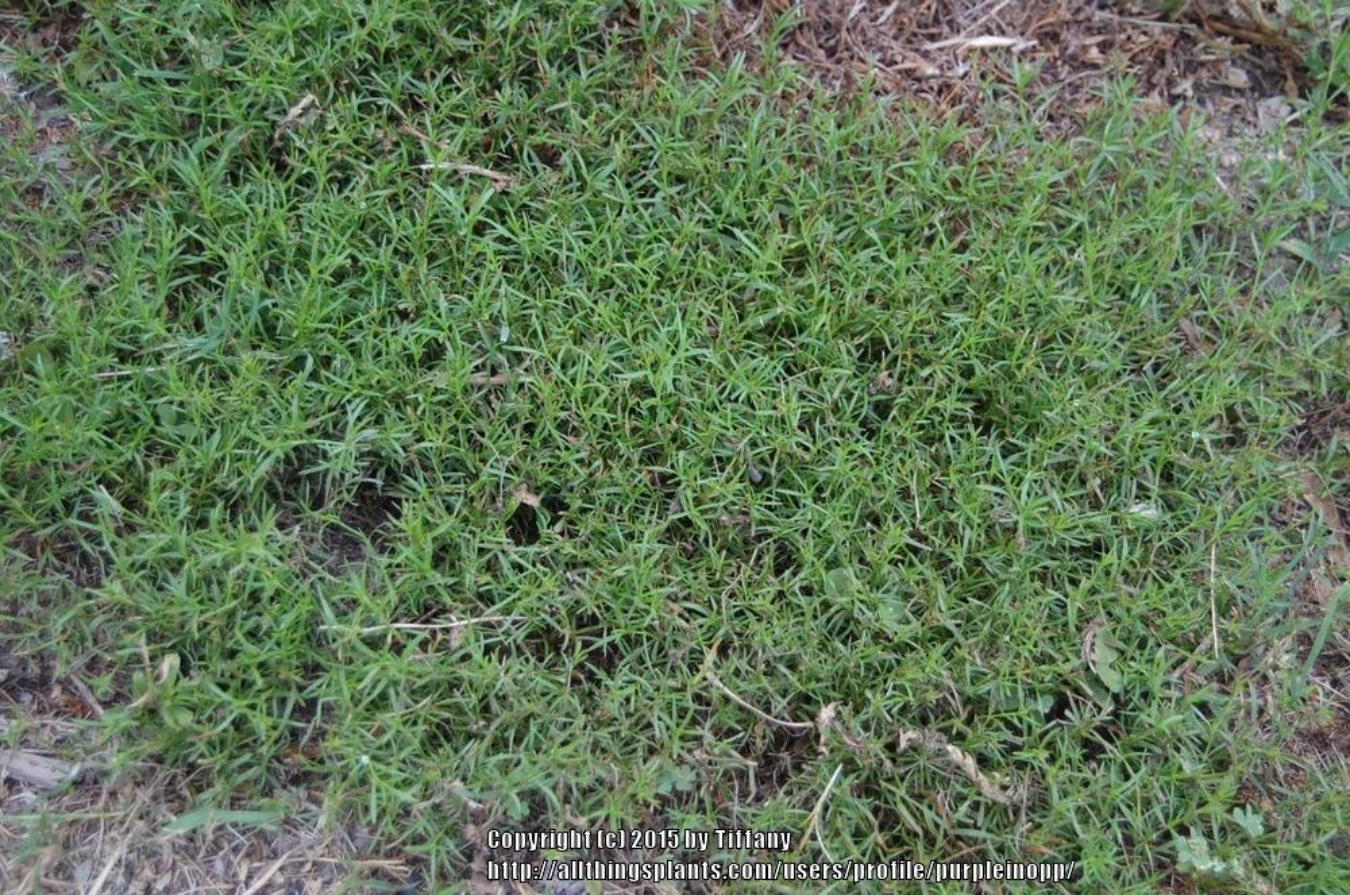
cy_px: 448
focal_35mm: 60
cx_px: 675
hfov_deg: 33.5
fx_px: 2246
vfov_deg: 22.5
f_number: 5
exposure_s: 1/160
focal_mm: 40
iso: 400
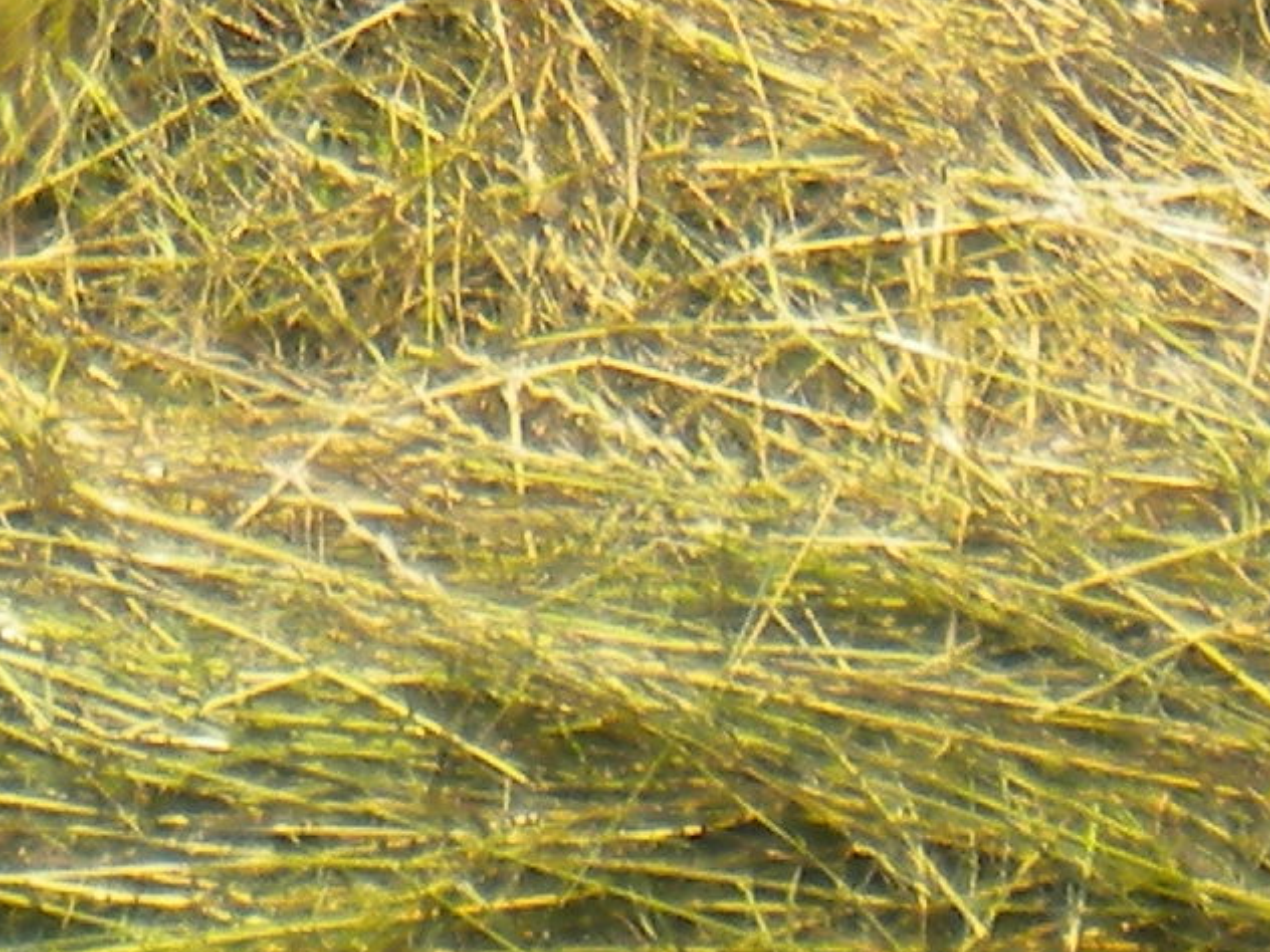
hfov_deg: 9.7
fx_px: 7411
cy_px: -1719
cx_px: -177
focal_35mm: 202
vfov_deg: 6.8
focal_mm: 6.3
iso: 80
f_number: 4.6
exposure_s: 1/541
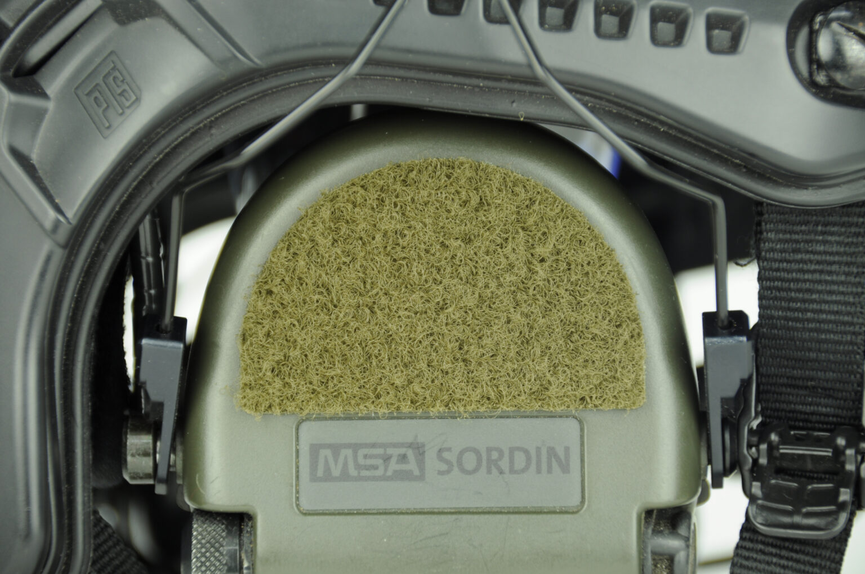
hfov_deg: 11.2
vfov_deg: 7.5
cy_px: 287
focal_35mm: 183
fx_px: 4391
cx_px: 432
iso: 200
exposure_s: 1/25
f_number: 6.3
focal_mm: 122
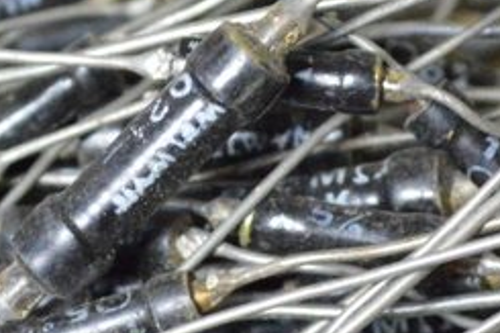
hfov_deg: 6.1
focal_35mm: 338
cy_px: 163
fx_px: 4691
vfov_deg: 4.1
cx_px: 104
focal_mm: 46
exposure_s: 1/60
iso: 6400
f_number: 6.3
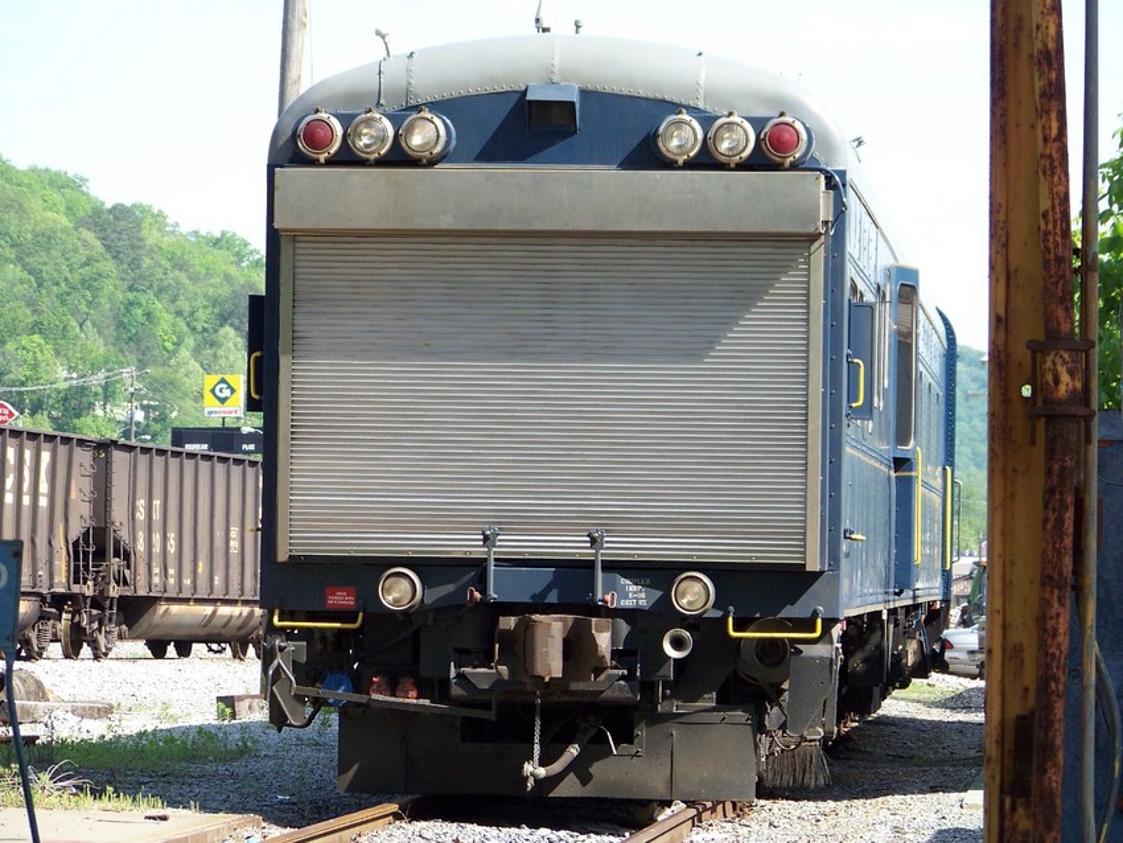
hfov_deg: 10.7
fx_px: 5971
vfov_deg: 8.1
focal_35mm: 184
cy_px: 422
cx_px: 562
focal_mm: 29.3
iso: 100
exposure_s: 1/400
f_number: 3.6
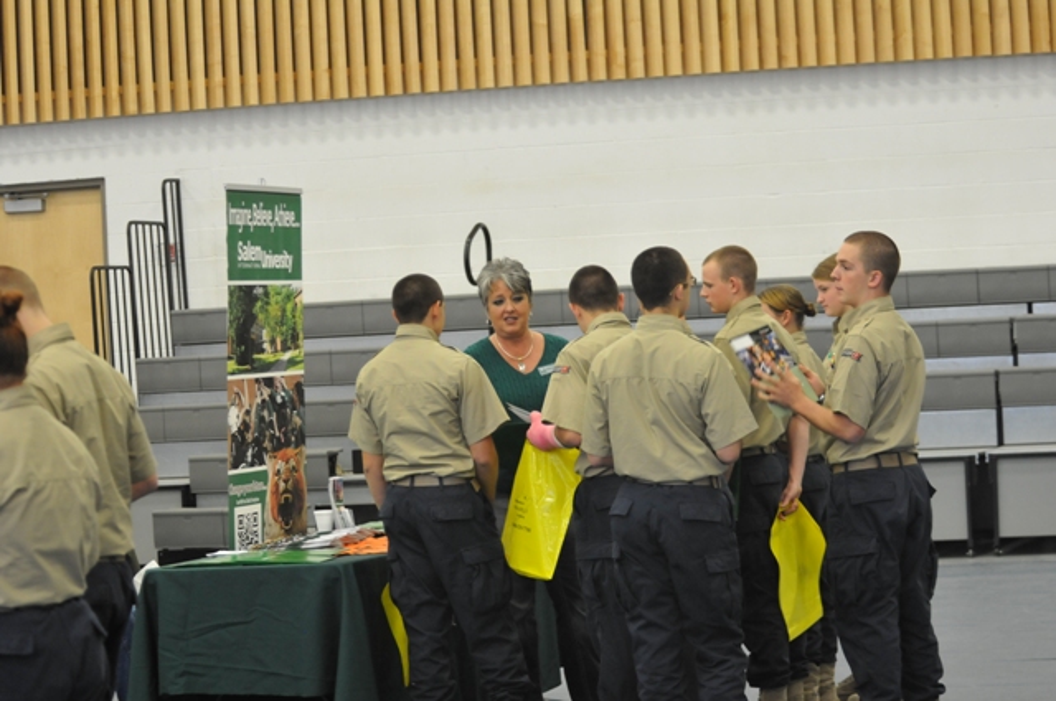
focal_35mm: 120
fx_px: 3515
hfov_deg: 17.1
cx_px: 528
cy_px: 350
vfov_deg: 11.4
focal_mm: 80
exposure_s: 1/60
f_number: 4.5
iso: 1000
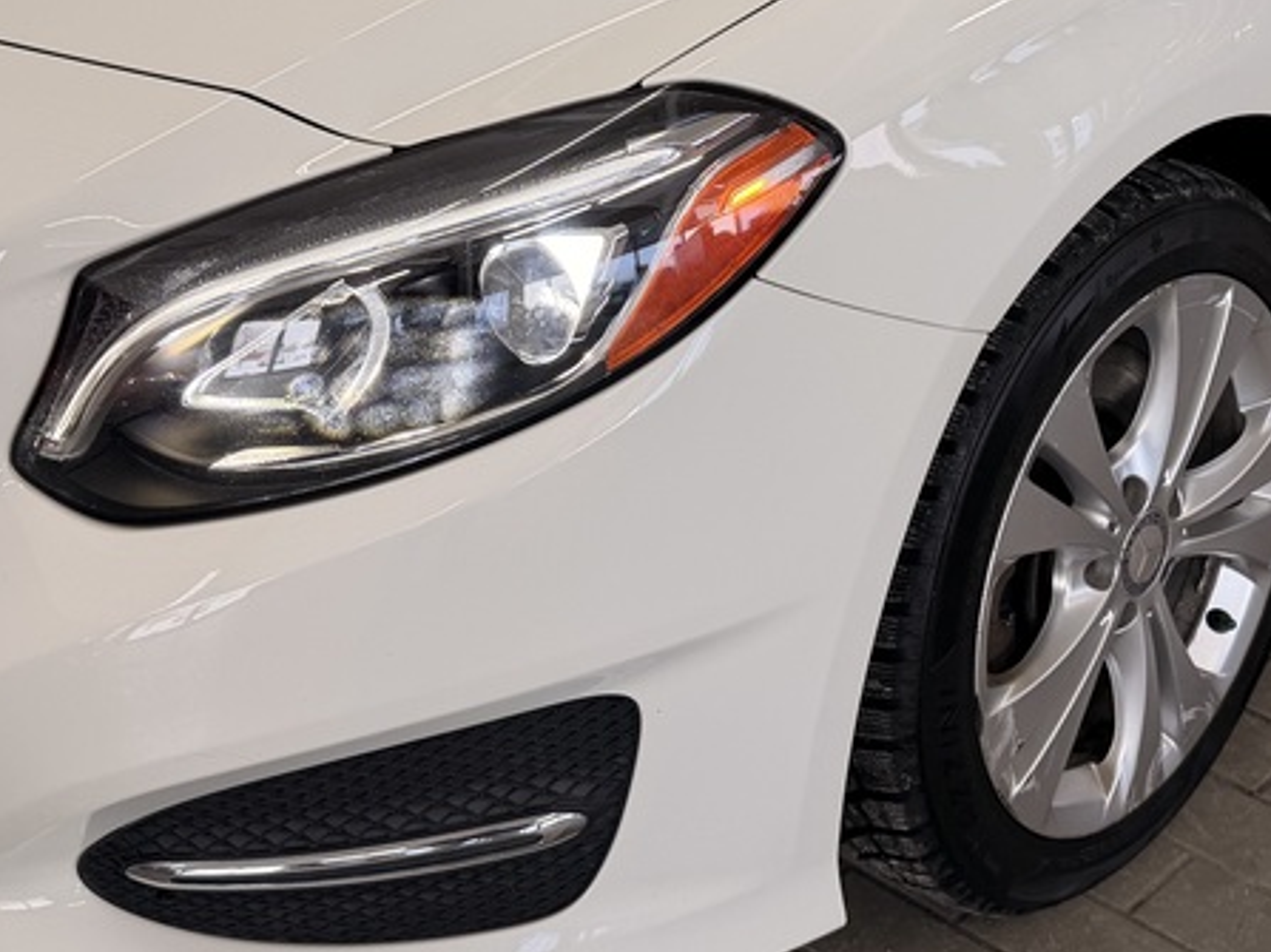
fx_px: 2019
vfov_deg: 26.0
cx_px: 739
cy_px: 156
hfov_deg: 34.9
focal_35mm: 55
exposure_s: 1/147
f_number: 1.78
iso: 80
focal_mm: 6.76
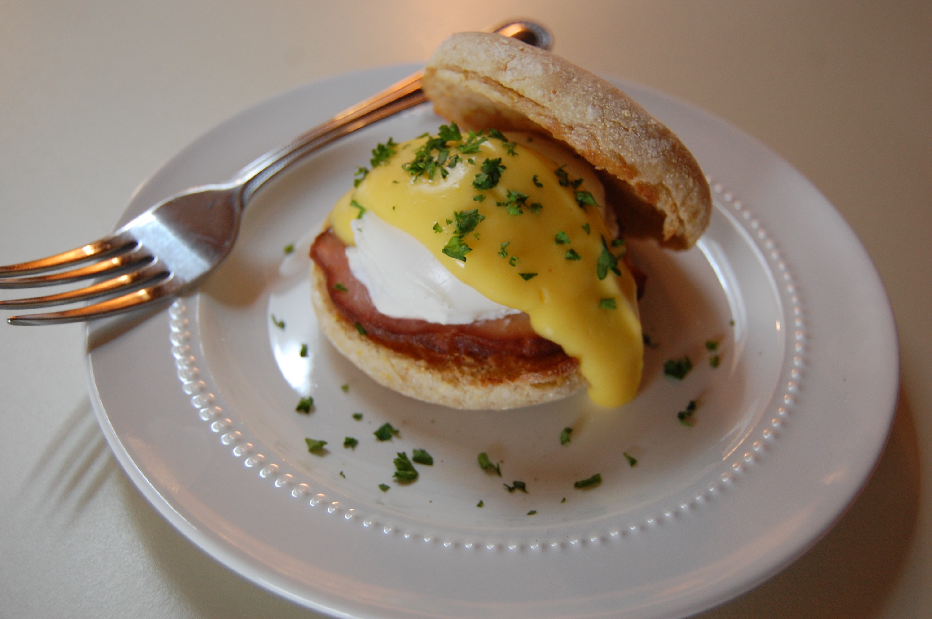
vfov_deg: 31.8
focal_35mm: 42
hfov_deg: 46.4
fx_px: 1086
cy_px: 310
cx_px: 466
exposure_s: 1/30
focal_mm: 28
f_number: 4.2
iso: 800
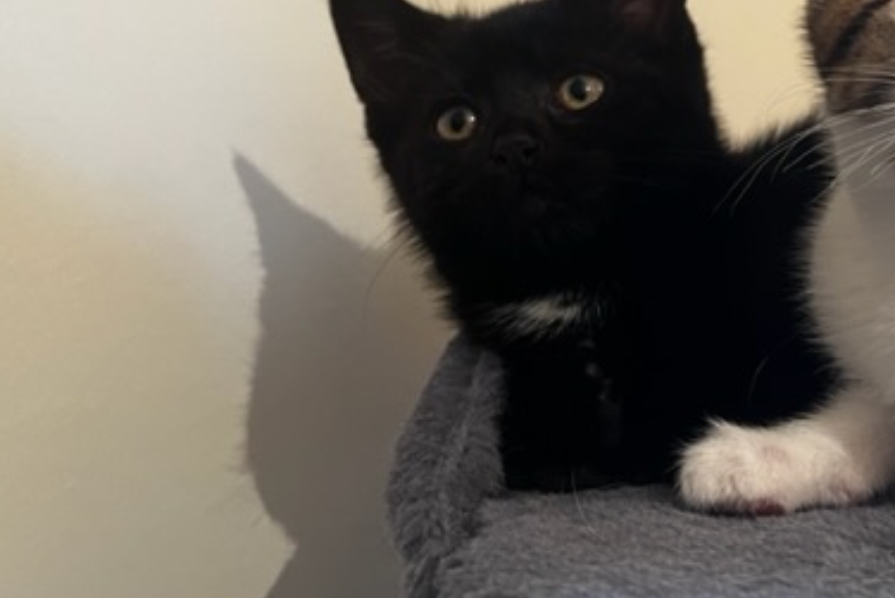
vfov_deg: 28.7
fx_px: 1144
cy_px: 129
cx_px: 719
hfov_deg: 40.9
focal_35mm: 46
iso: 250
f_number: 1.6
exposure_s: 1/50
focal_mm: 5.1
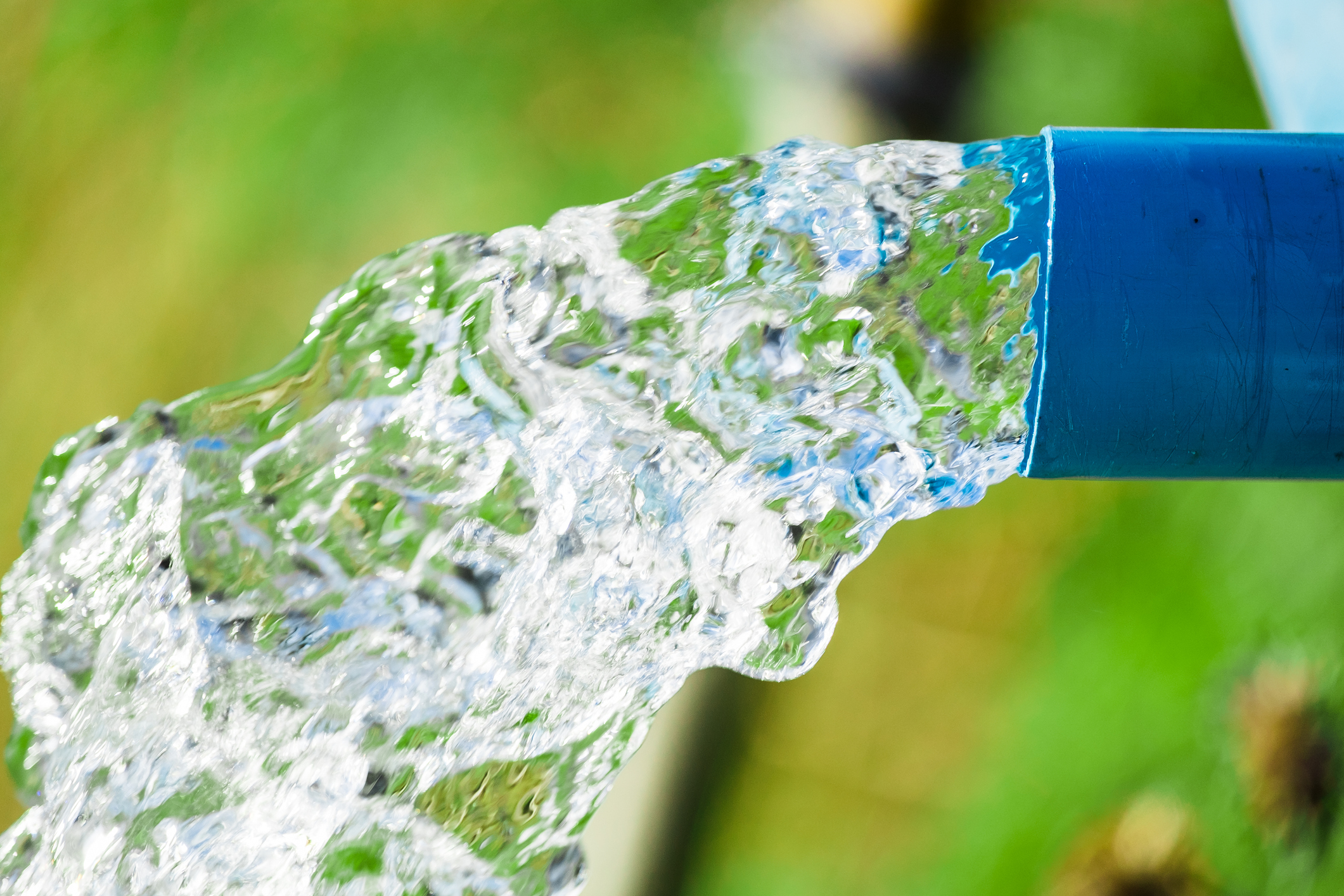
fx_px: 11199
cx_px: 672
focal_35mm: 300
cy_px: 448
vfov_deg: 4.6
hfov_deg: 6.9
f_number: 4.8
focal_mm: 200
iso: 200
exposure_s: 1/750
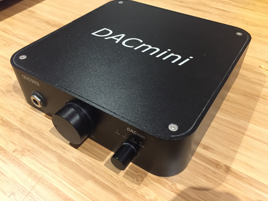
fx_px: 232
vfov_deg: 46.8
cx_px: 136
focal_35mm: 30
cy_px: 101
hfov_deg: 60.0
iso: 320
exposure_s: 1/17
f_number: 2.2
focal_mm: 4.15
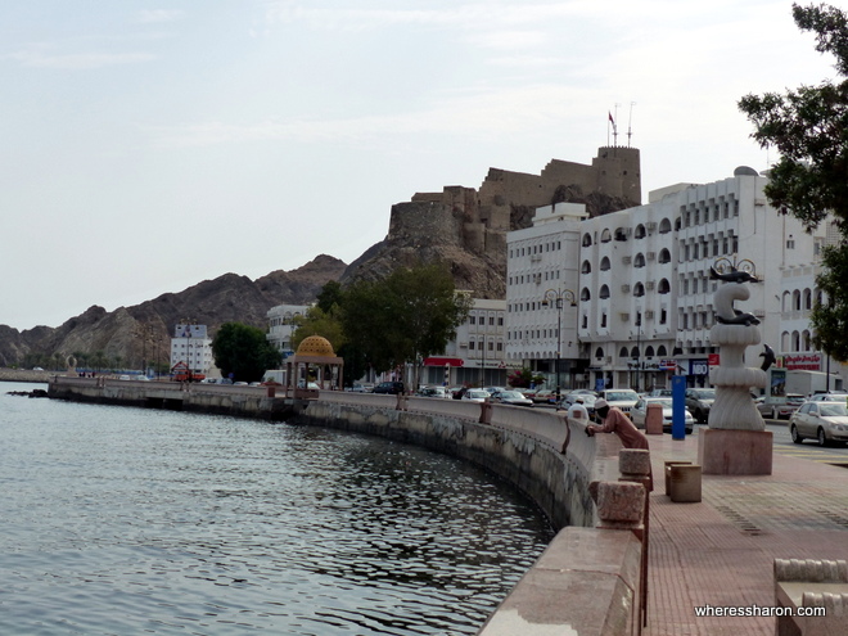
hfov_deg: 34.3
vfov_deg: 26.1
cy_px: 318
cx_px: 424
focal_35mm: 56
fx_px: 1372
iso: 160
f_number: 4
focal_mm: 10.1
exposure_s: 1/2000
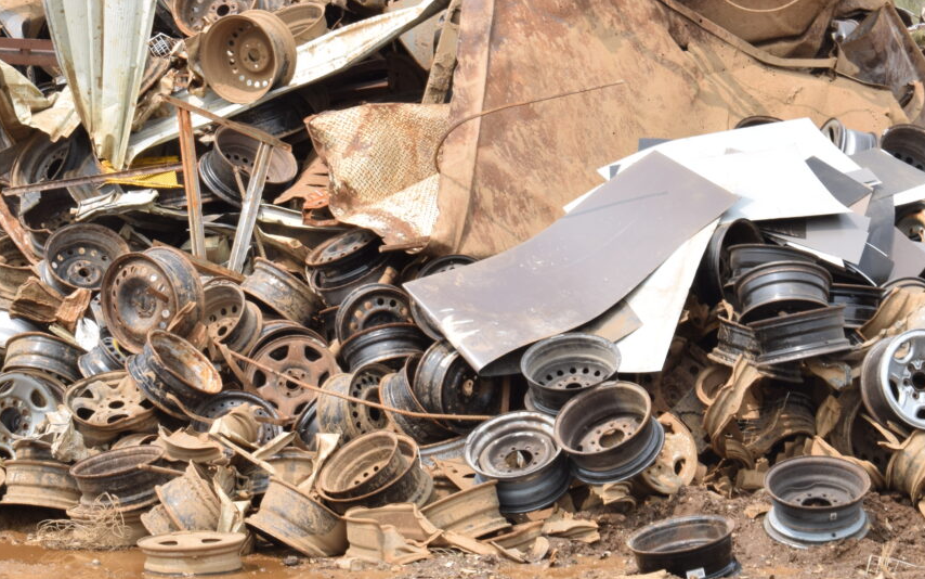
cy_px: 68
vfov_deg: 9.1
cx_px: 517
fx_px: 3605
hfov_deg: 14.6
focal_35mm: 143
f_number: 22
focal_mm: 52
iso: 100
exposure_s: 1/25
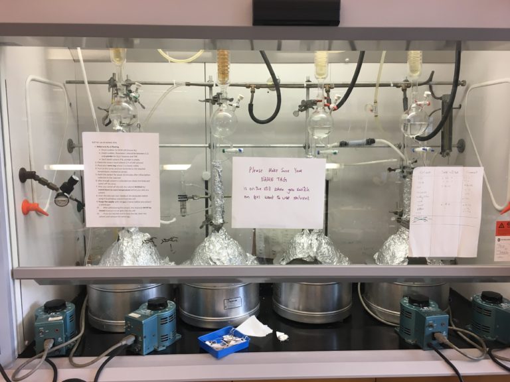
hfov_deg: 61.7
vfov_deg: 48.2
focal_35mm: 29
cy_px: 191
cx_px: 255
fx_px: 427
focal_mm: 4.15
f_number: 2.2
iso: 25
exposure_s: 1/30
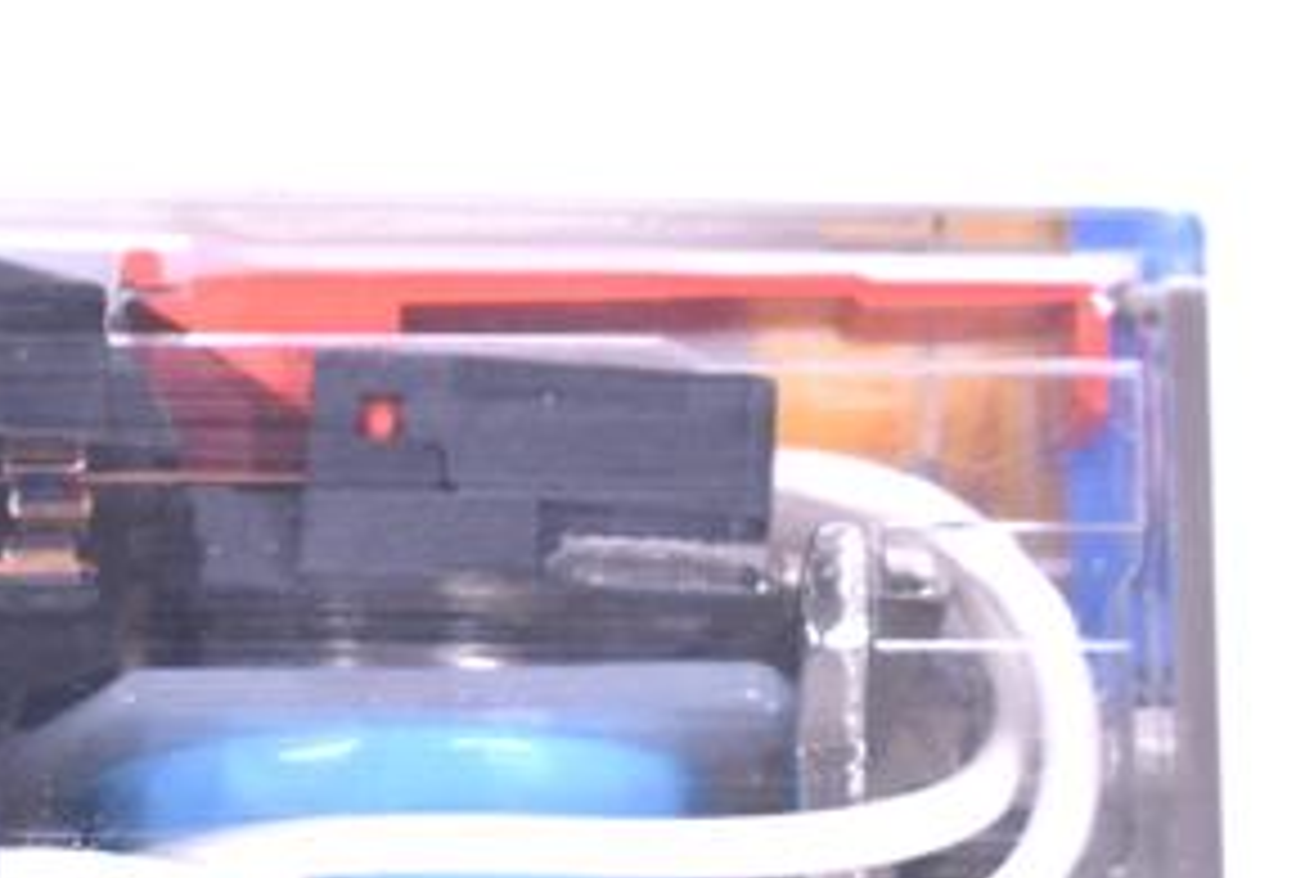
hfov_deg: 13.3
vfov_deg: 8.9
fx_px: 5624
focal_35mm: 154
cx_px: 297
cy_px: 846
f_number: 11
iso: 200
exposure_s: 1/200
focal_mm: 50
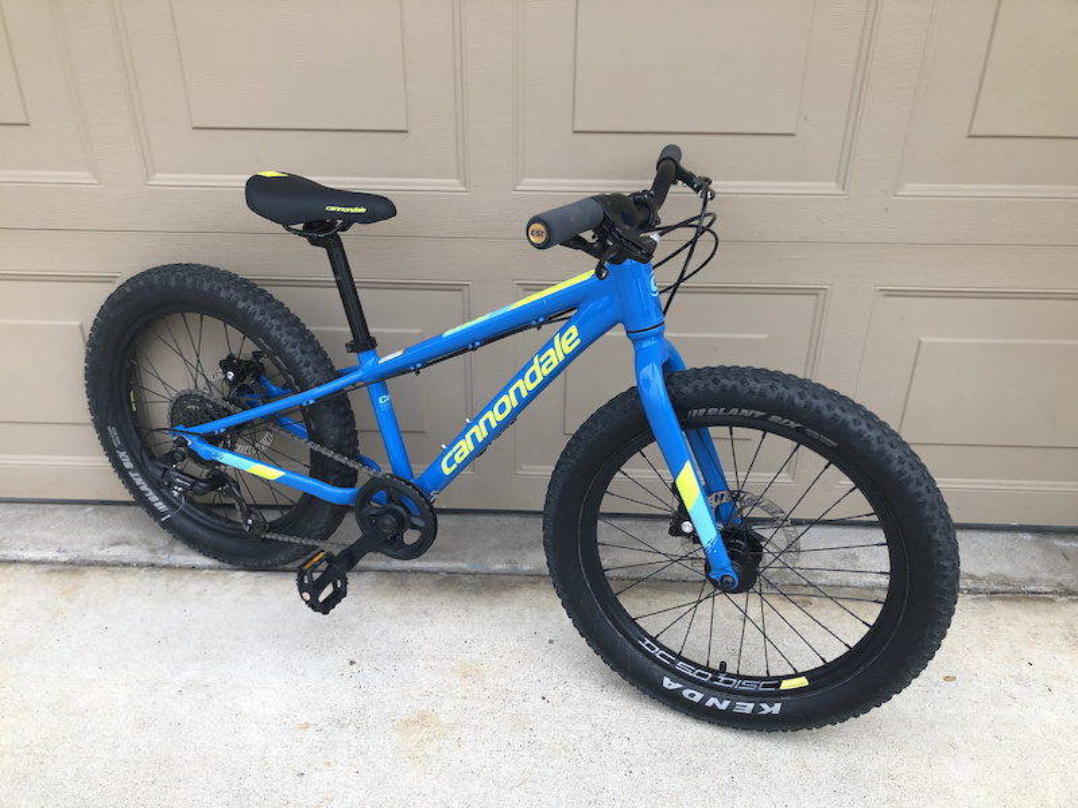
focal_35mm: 28
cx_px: 539
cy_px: 404
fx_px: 872
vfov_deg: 49.7
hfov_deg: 63.4
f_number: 1.8
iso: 50
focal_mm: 3.99
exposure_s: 1/120
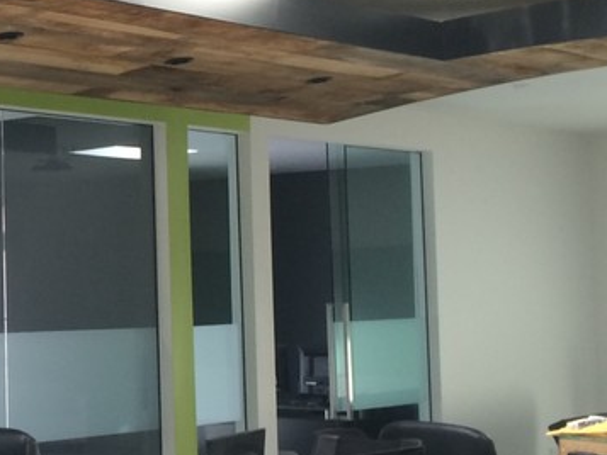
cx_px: -182
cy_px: 195
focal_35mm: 86
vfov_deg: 17.2
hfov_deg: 20.7
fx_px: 1509
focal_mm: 4.12
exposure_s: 1/30
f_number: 2.2
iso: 40
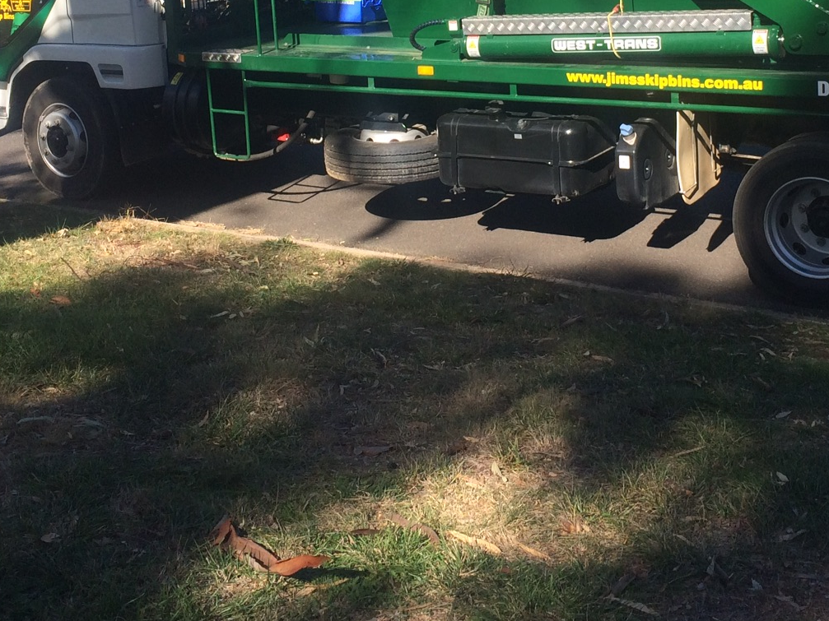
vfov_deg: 24.2
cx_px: 476
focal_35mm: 59
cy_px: 76
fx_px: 1413
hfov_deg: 32.6
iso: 32
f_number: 2.2
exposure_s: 1/954
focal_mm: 4.15
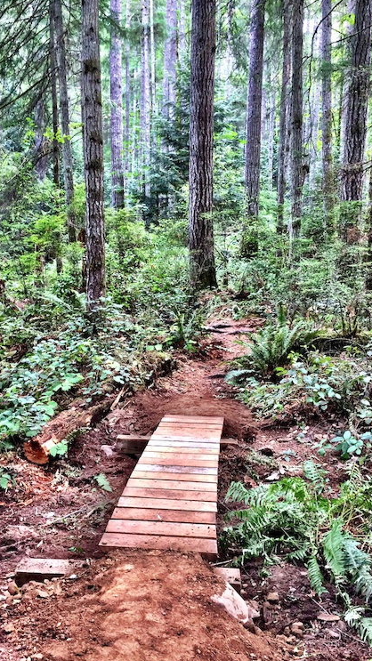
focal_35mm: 34
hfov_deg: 34.6
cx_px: 163
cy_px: 338
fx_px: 596
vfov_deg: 58.0
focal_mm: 4.15
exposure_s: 1/30
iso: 100
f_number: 2.2
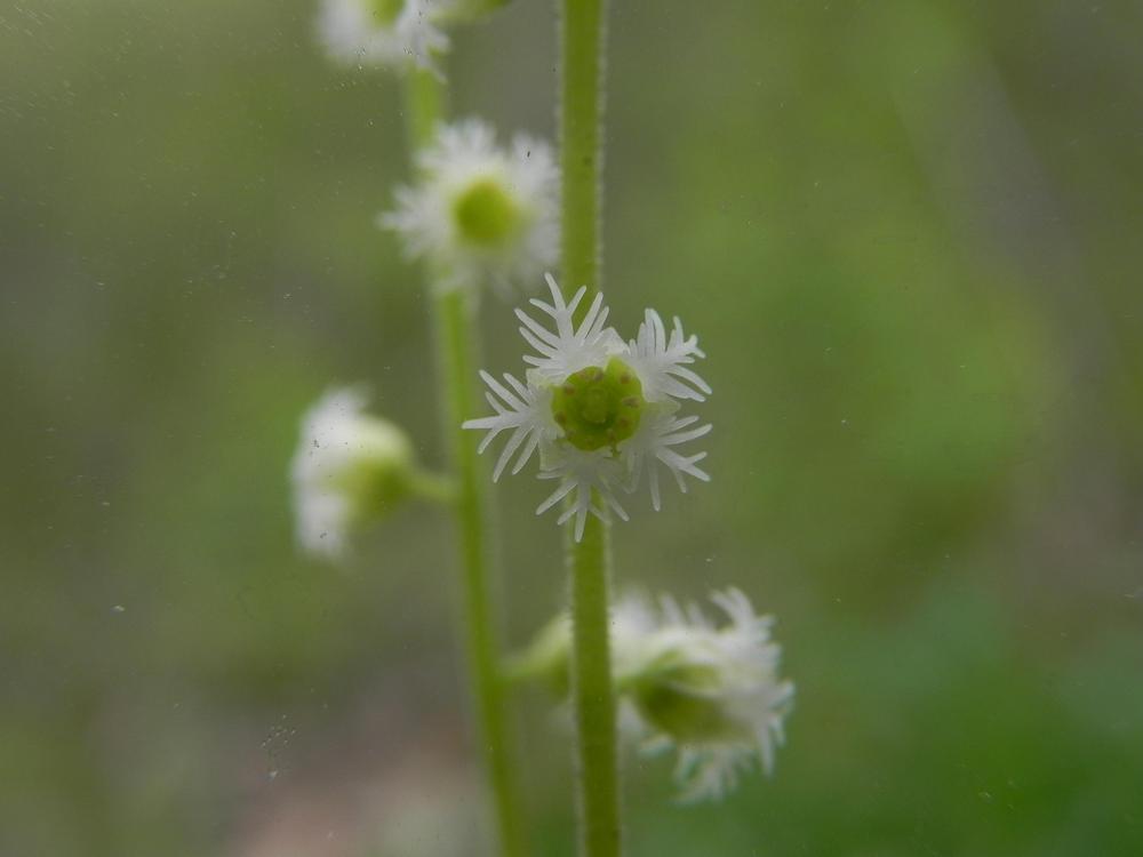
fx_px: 2179
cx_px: 572
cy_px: 428
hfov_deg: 29.4
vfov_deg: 22.3
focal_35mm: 66
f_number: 5
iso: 160
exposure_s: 1/220
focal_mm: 11.8
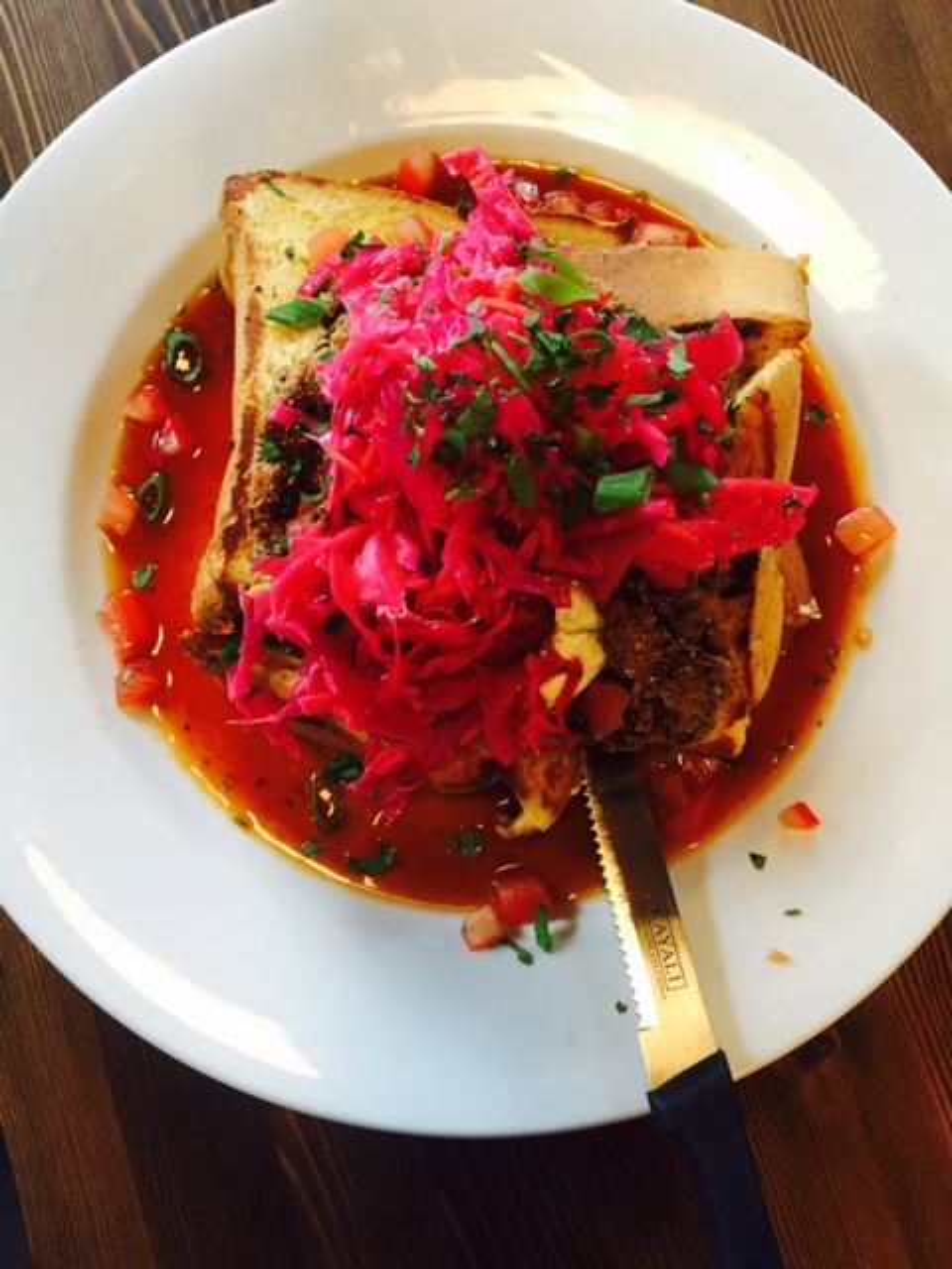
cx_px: 476
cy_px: 634
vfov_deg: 61.7
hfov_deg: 48.2
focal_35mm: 29
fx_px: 1063
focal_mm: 4.15
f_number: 2.2
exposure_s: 1/30
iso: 125
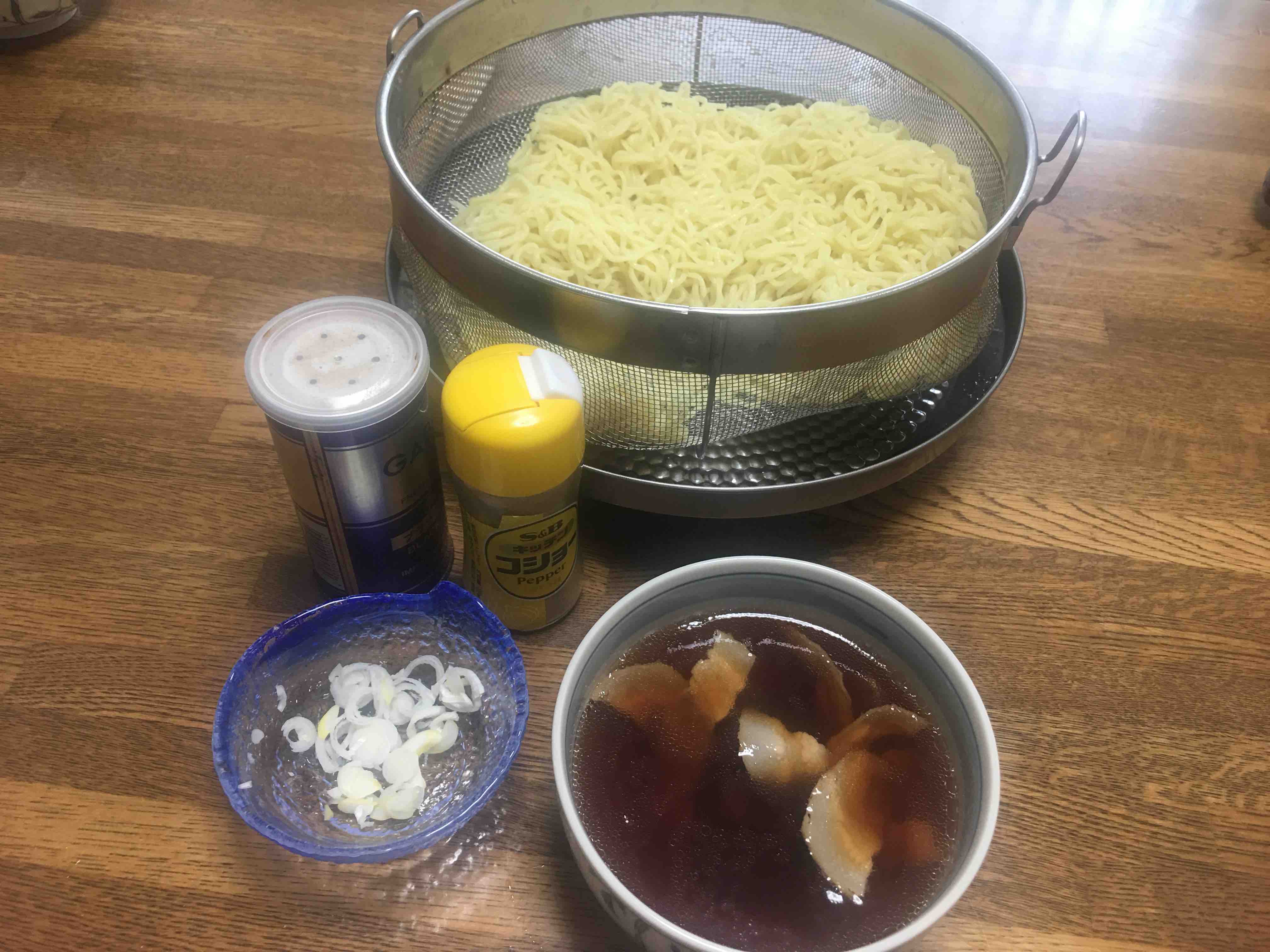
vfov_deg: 48.2
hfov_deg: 61.7
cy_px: 476
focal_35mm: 29
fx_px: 1064
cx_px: 635
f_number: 2.2
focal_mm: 4.15
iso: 32
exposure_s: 1/15
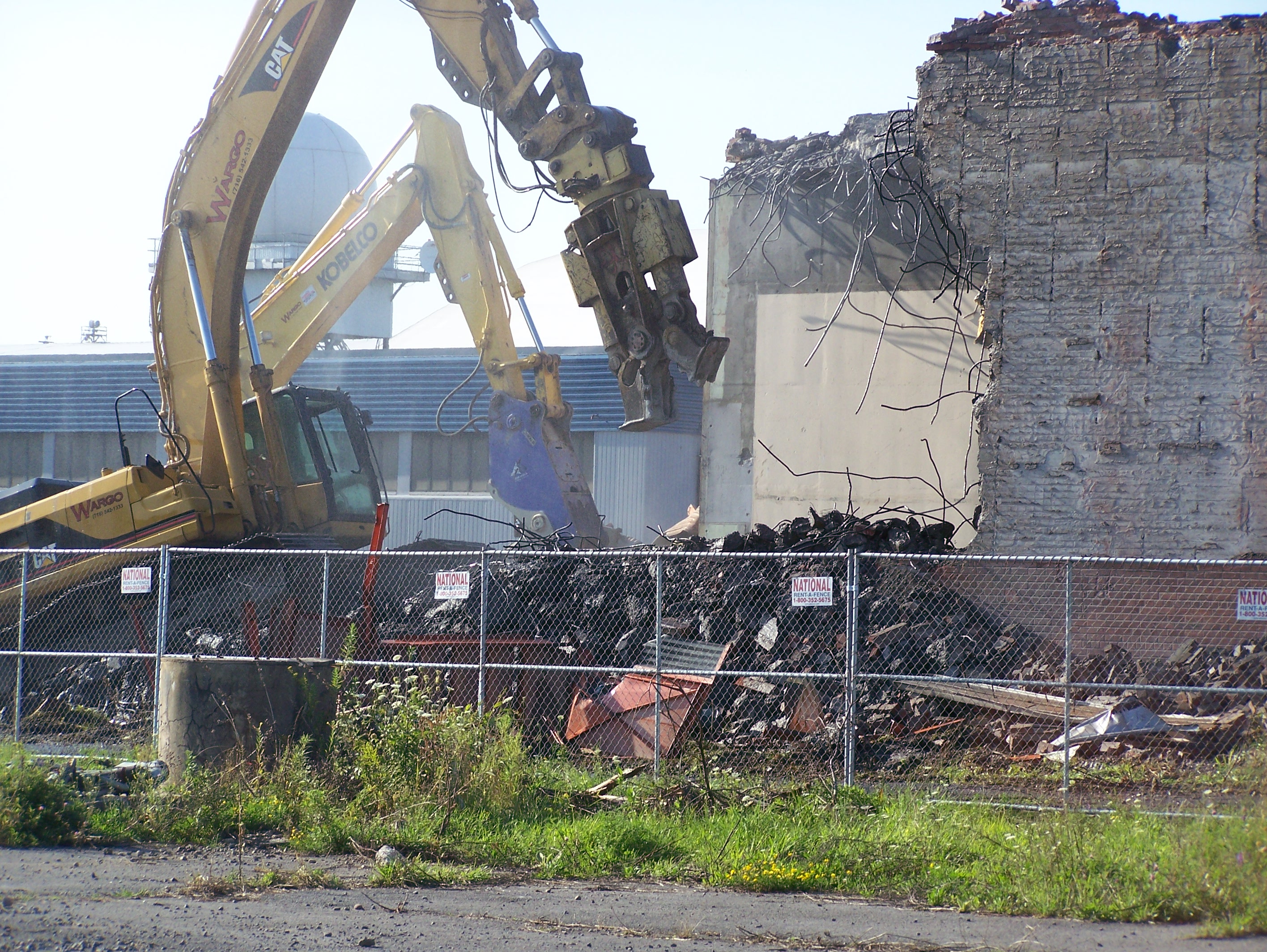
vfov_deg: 10.7
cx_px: 634
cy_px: 476
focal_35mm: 139
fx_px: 5091
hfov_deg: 14.2
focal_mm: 23.1
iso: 80
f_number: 3.2
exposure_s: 1/800
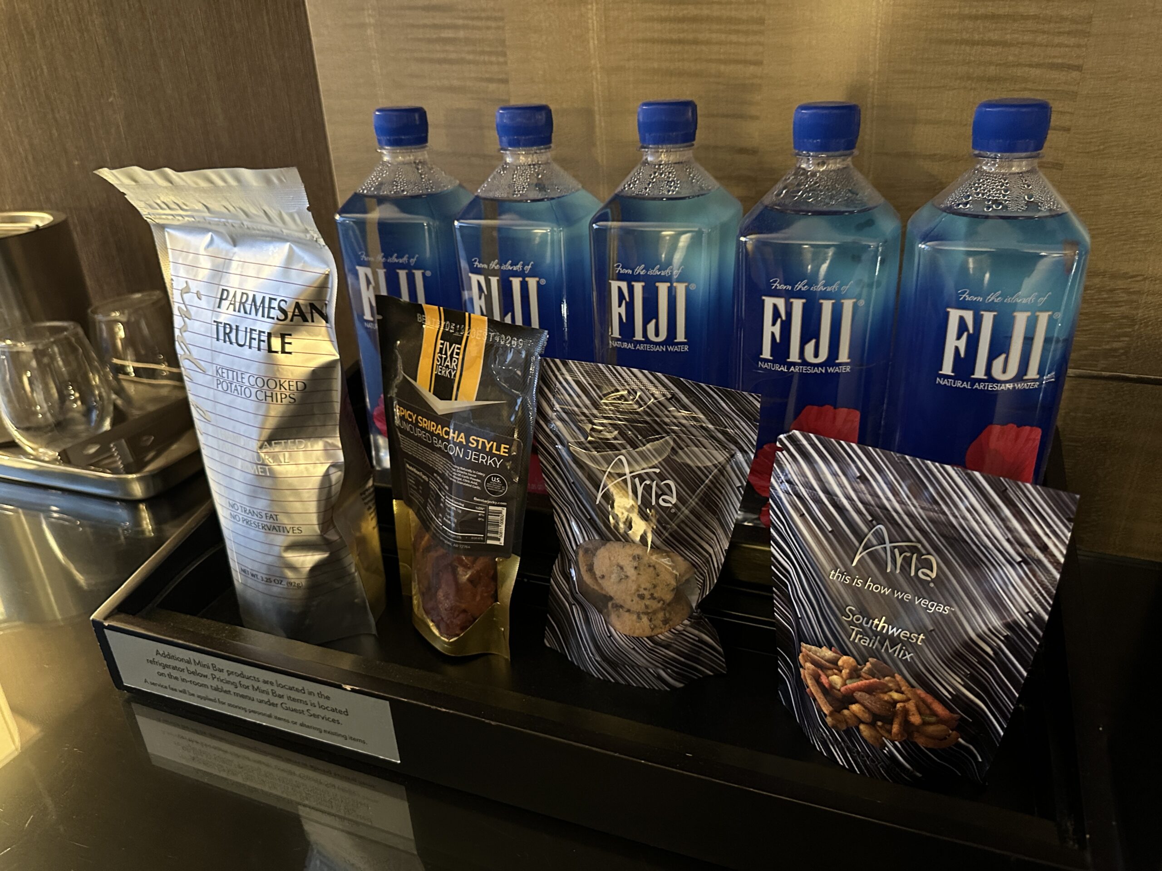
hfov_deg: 71.6
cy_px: 436
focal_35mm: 24
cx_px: 581
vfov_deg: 56.8
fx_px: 806
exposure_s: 1/30
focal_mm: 6.86
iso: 1000
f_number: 1.78
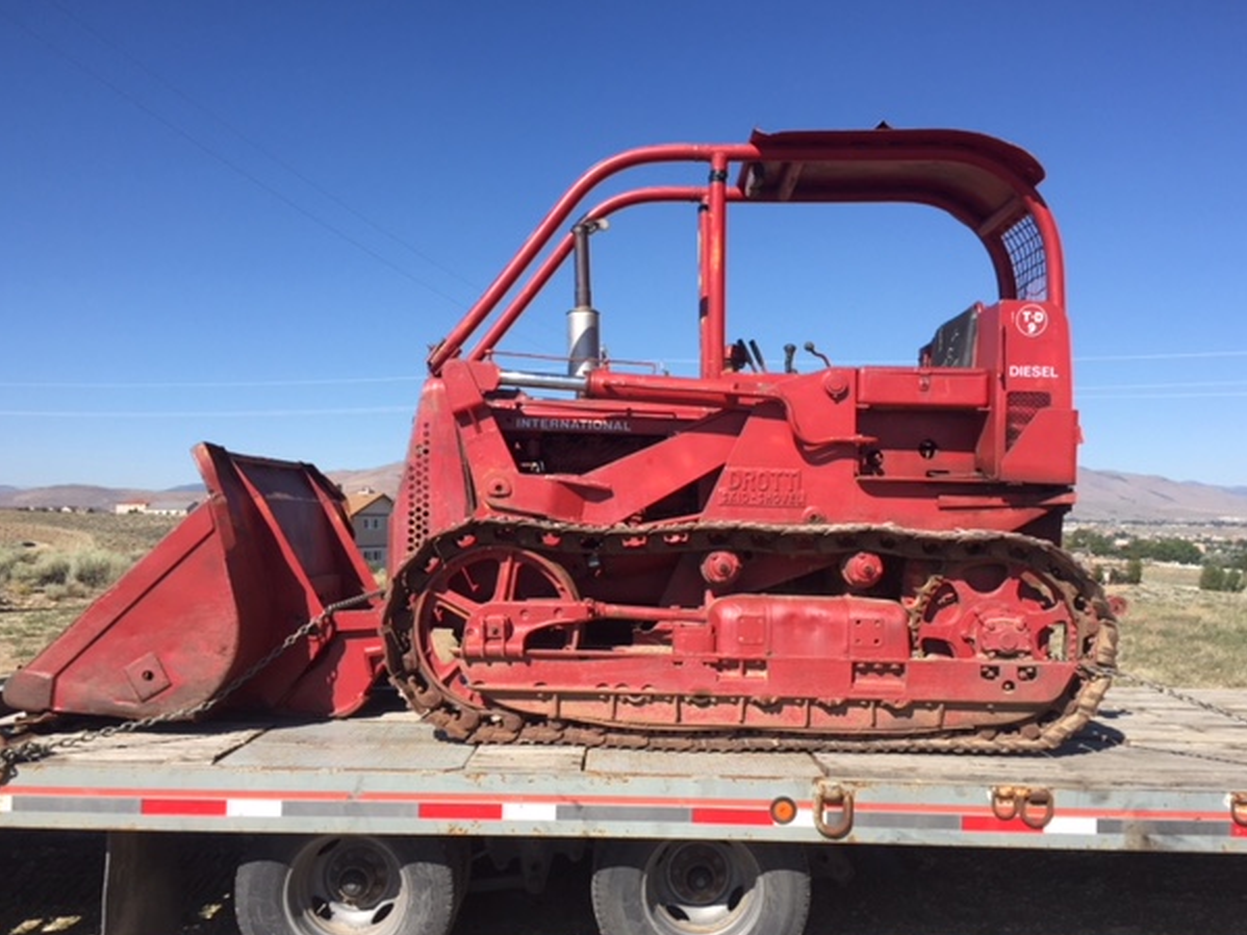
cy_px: 491
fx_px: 1117
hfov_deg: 58.3
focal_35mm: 31
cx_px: 647
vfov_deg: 45.4
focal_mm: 4.15
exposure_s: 1/1721
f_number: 2.2
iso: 32
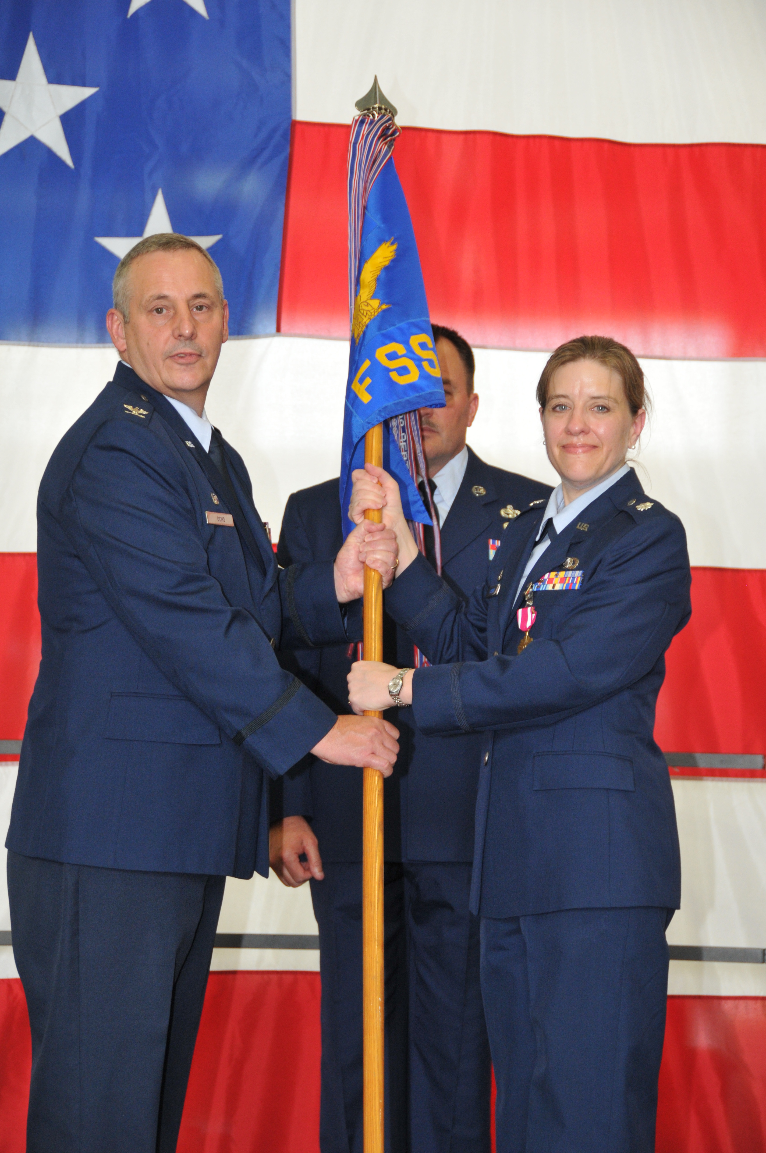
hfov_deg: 13.0
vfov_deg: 19.5
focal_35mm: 105
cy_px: 576
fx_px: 3360
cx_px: 383
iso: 640
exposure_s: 1/60
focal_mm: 70
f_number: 5
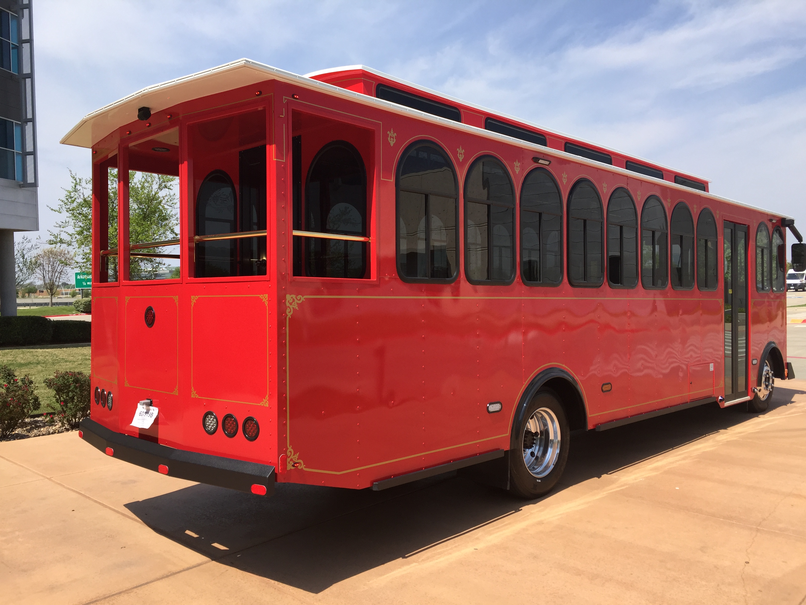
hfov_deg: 61.7
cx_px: 403
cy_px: 302
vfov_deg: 48.2
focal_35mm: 29
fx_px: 675
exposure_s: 1/1799
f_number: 2.2
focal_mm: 4.15
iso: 32
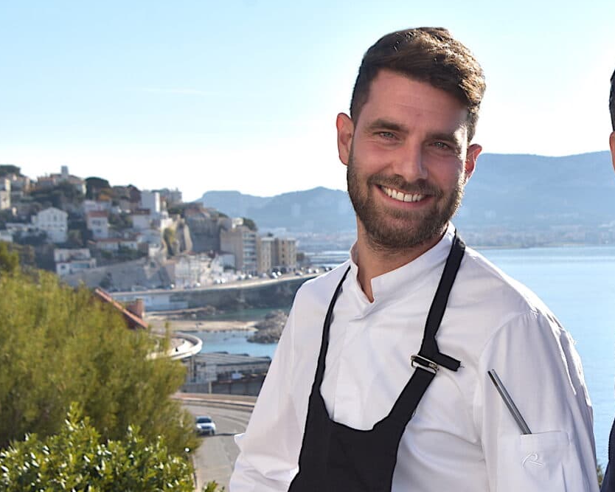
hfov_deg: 22.7
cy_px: 327
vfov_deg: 18.4
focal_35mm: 83
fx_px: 1511
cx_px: 502
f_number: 11
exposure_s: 1/200
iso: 100
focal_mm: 32
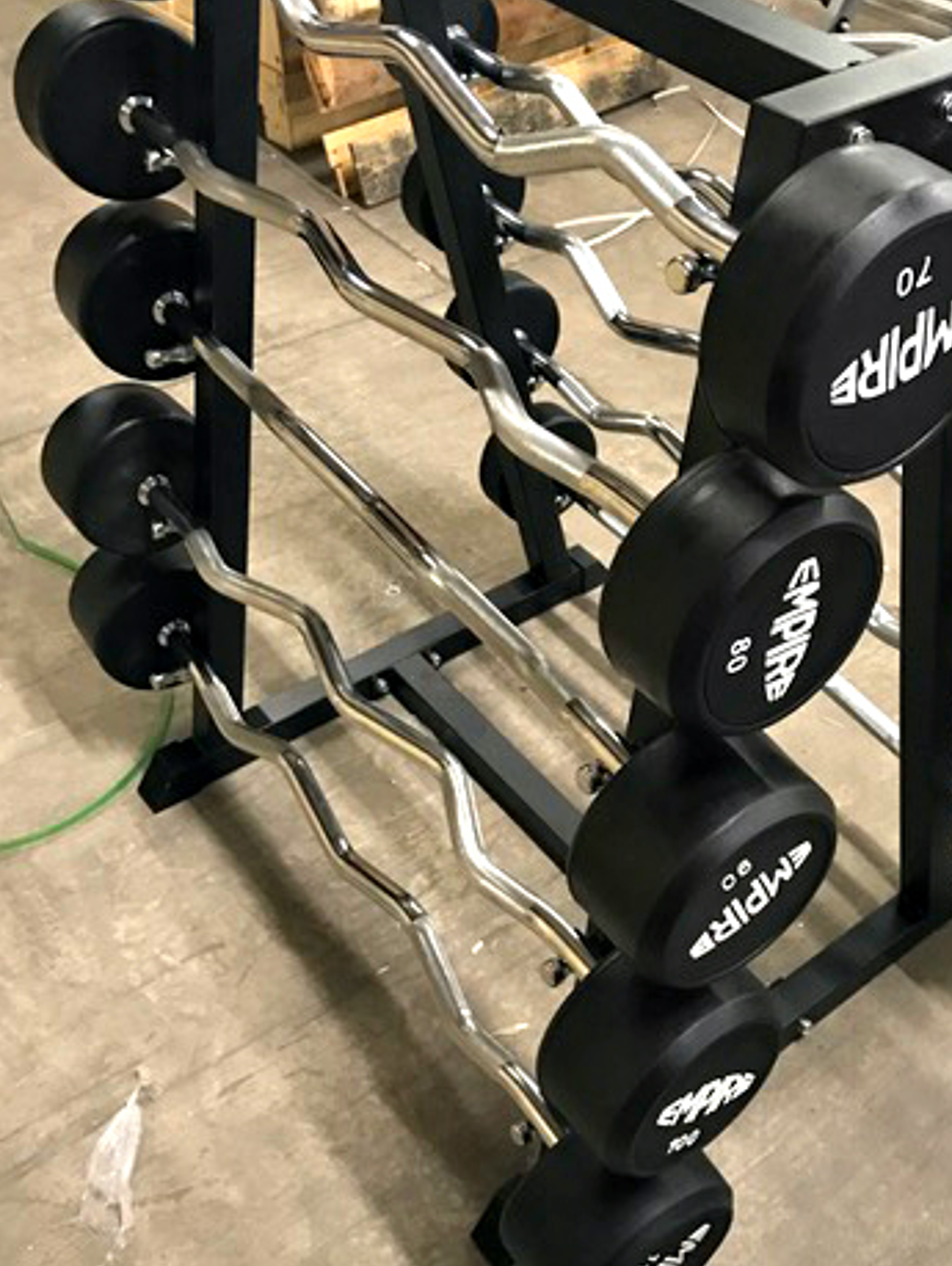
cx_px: 635
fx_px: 1428
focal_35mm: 39
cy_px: 604
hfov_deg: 36.5
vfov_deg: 47.8
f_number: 1.8
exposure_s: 1/6
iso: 100
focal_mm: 3.99
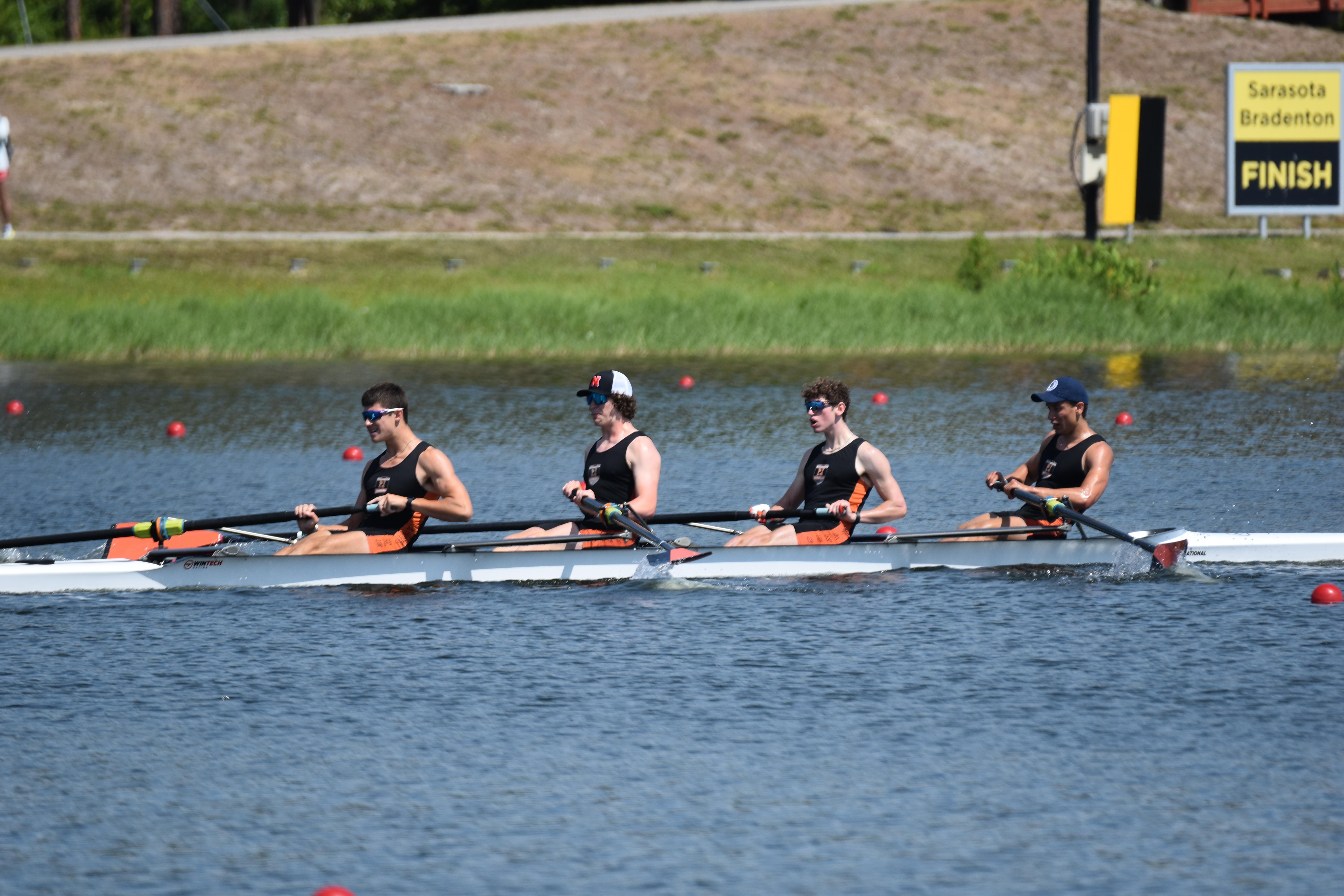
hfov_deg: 3.8
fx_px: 20158
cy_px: 448
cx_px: 672
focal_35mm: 540
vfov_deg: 2.5
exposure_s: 1/1000
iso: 200
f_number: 6.3
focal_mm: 360
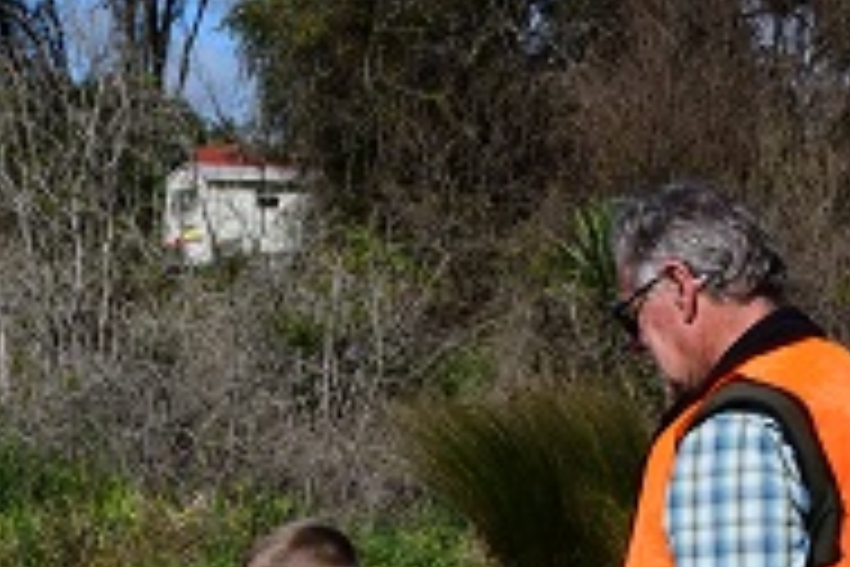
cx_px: 110
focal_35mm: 127
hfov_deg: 16.0
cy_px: 682
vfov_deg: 10.6
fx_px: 2998
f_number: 16
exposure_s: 1/400
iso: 400
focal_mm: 35
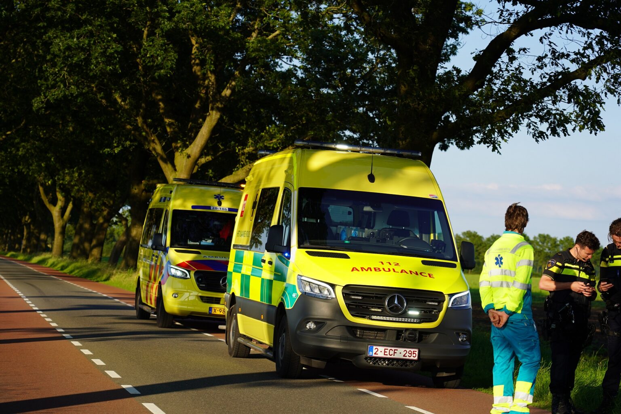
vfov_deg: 13.2
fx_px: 1794
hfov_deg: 19.6
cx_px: 310
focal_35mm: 104
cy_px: 207
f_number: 5
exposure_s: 1/400
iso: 100
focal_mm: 104
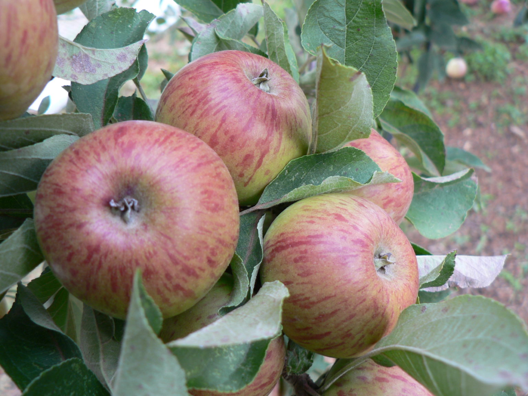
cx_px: 264
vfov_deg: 39.7
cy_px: 198
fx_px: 549
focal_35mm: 36
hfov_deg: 51.4
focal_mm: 6
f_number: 2.8
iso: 80
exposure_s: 1/30
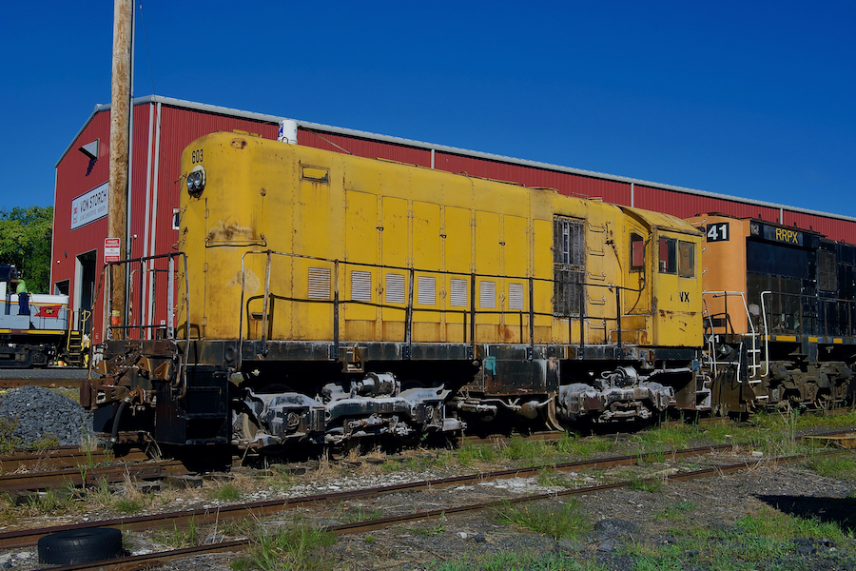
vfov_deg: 36.2
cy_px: 286
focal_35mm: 37
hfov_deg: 52.2
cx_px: 428
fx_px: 874
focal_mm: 24.5
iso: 100
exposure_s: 1/400
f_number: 11
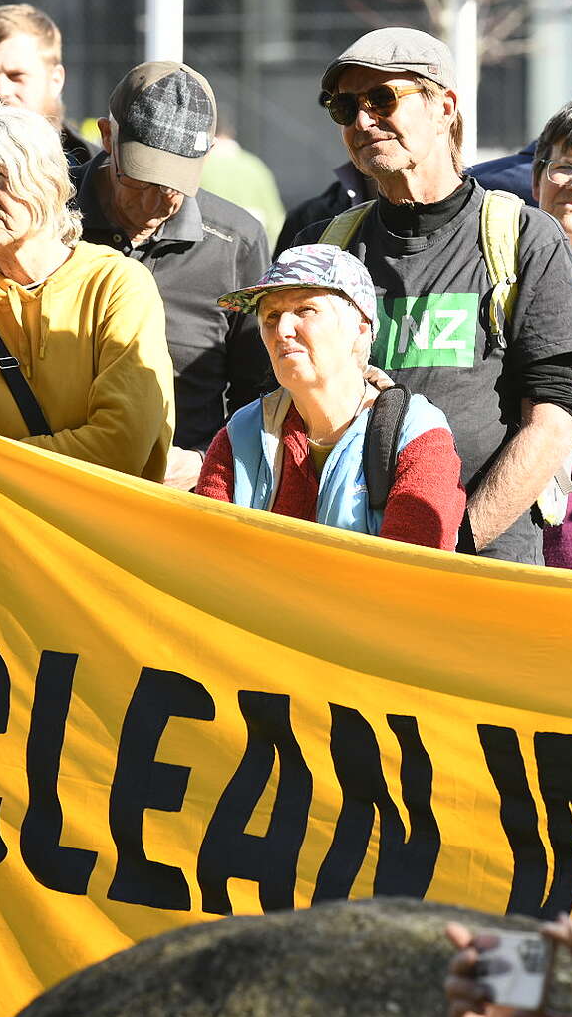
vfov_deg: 4.6
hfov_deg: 2.6
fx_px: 12750
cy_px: 508
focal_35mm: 473
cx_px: 347
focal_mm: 300
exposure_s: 1/250
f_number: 10
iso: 400
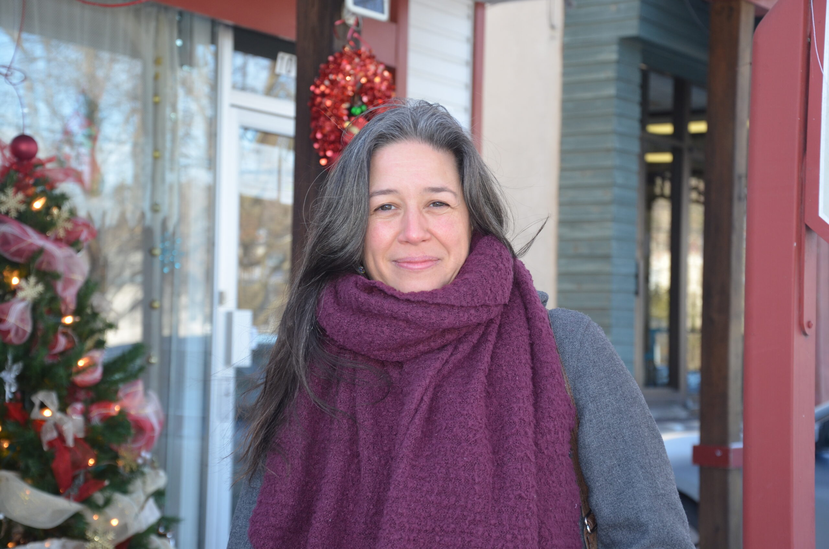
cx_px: 414
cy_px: 274
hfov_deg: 27.0
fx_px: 1724
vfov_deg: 18.1
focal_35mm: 75
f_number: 5
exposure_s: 1/125
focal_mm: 50
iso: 320
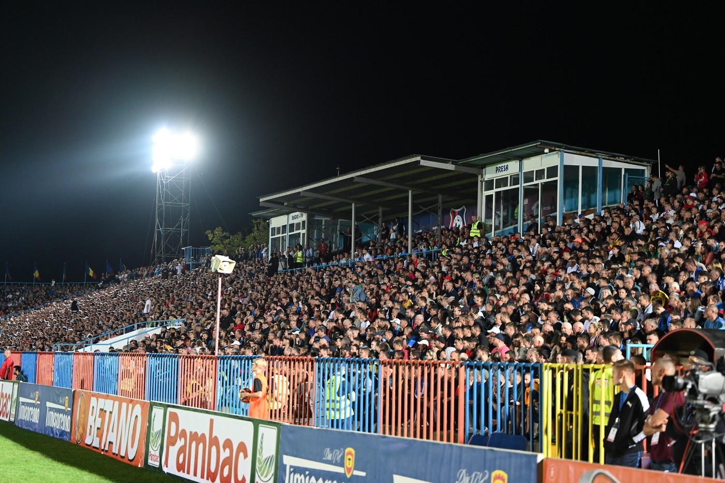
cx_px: 362
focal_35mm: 70
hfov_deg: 28.8
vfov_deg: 19.5
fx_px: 1409
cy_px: 242
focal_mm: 70
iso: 4000
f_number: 2.8
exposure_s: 1/500
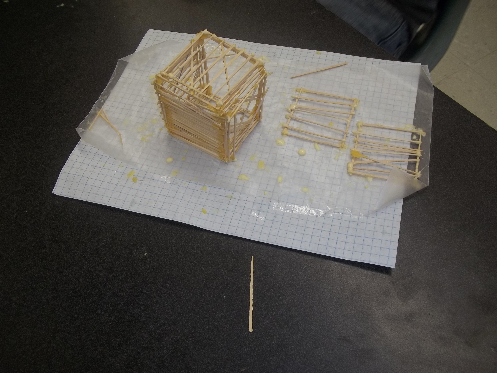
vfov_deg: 44.2
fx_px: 459
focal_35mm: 32
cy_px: 186
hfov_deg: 56.8
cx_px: 248
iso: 64
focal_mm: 5.7
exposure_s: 1/30
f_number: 2.9
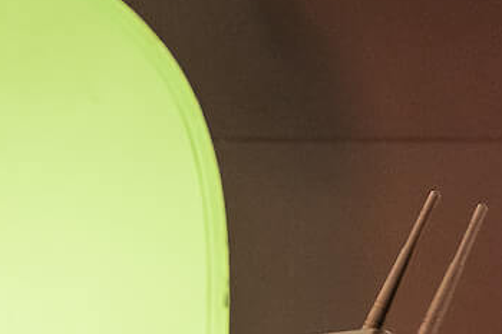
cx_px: -222
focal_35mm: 336
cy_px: 1045
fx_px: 4683
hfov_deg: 6.1
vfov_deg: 3.9
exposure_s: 1/60
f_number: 4.5
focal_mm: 32.5
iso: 1600
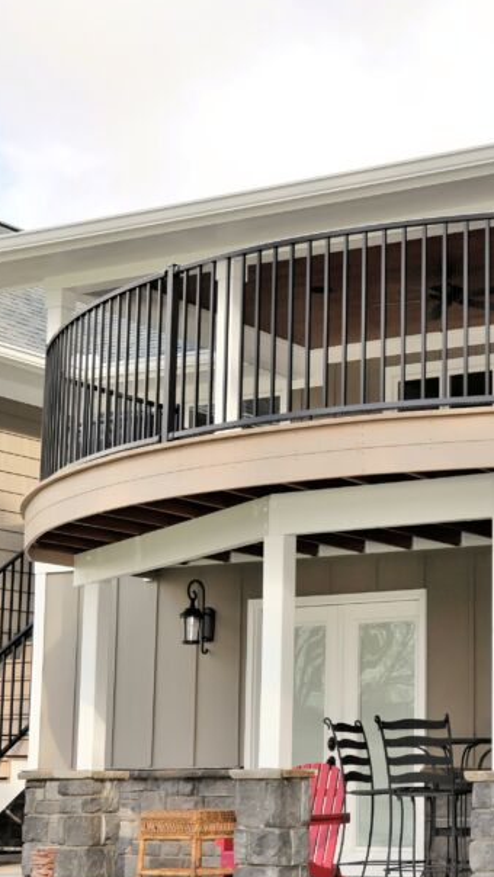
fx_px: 1673
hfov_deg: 16.4
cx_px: 501
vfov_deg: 29.4
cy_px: 479
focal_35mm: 72
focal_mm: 27
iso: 200
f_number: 8
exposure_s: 1/200
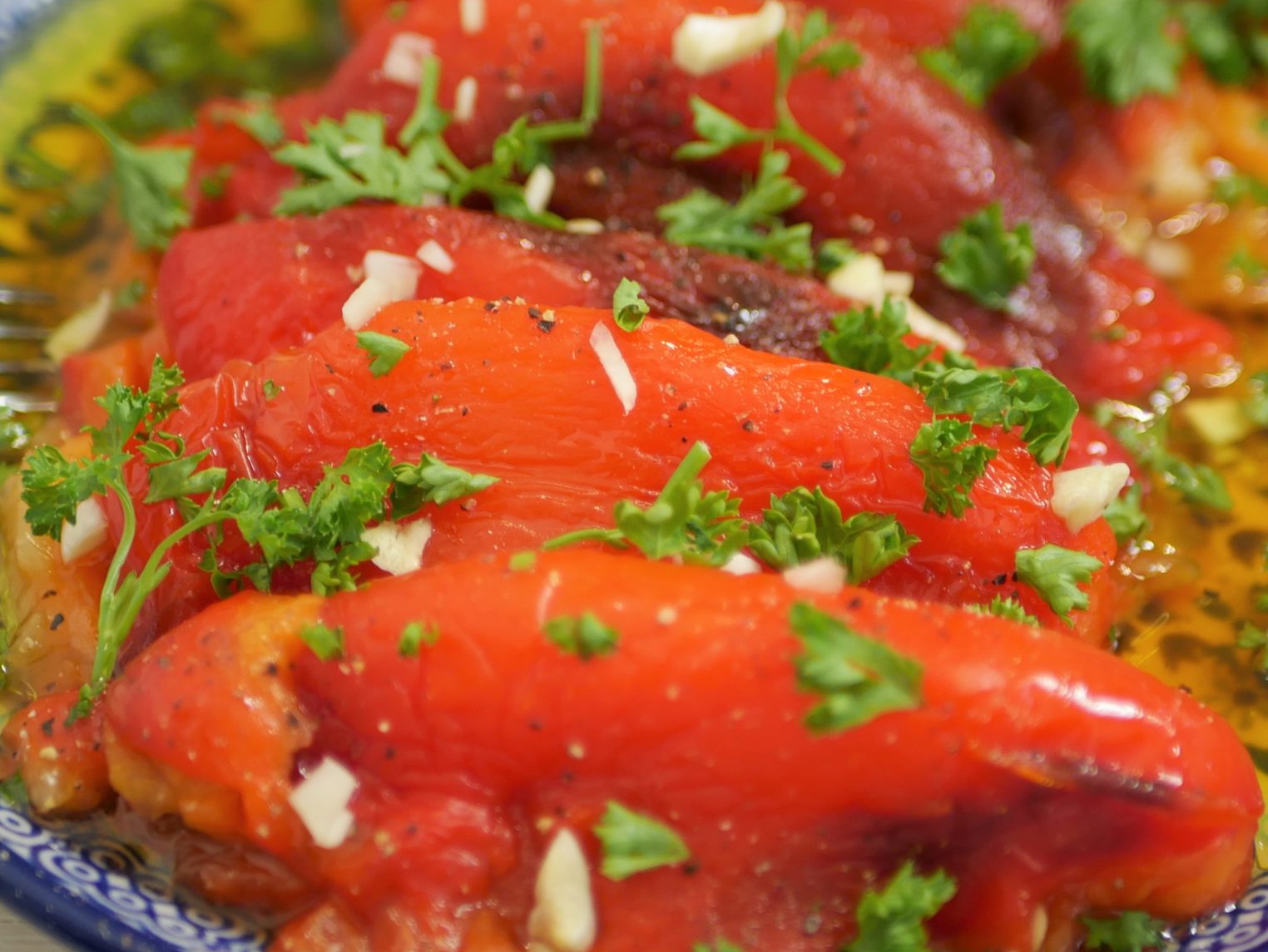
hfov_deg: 23.2
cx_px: 759
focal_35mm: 84
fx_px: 3079
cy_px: 450
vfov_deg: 17.6
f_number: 1.8
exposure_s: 1/60
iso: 320
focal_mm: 25
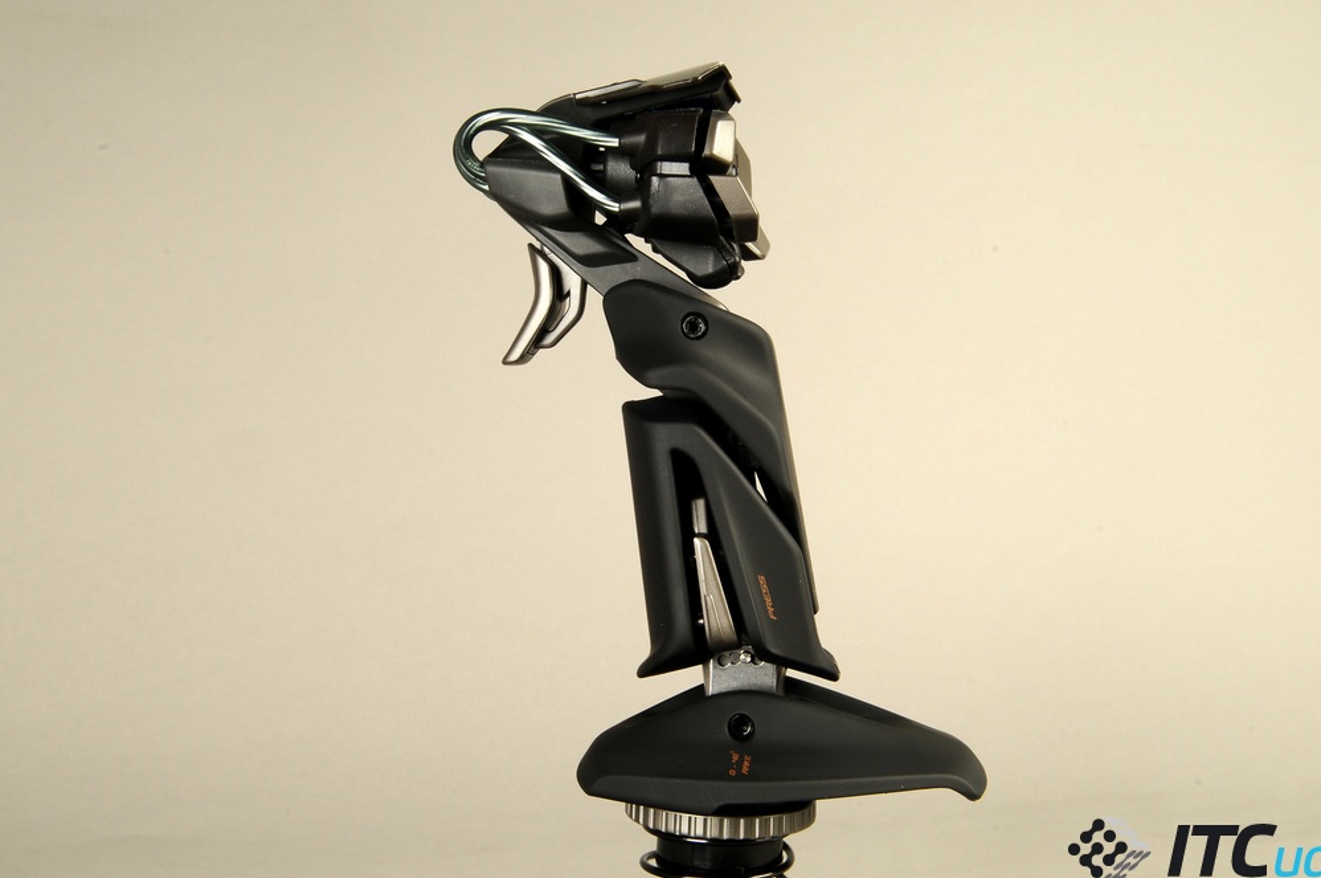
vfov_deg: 33.3
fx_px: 1466
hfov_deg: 48.5
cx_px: 668
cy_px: 444
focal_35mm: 40
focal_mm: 26
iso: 200
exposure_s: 1/80
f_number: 18
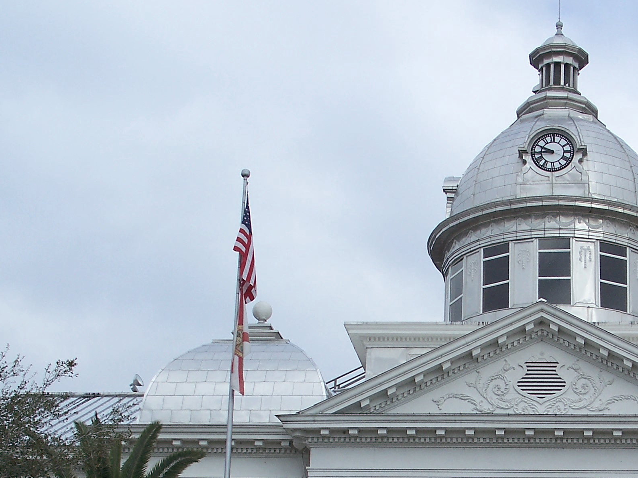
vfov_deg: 18.8
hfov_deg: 25.2
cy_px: 483
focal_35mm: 76
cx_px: 505
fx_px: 1401
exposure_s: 1/500
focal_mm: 7.8
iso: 64
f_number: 4
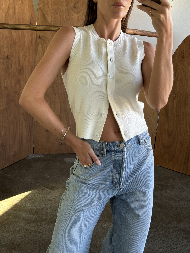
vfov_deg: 39.7
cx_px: 95
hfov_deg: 30.3
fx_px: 351
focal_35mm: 48
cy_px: 126
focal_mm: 6.76
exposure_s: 1/121
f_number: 1.78
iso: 100
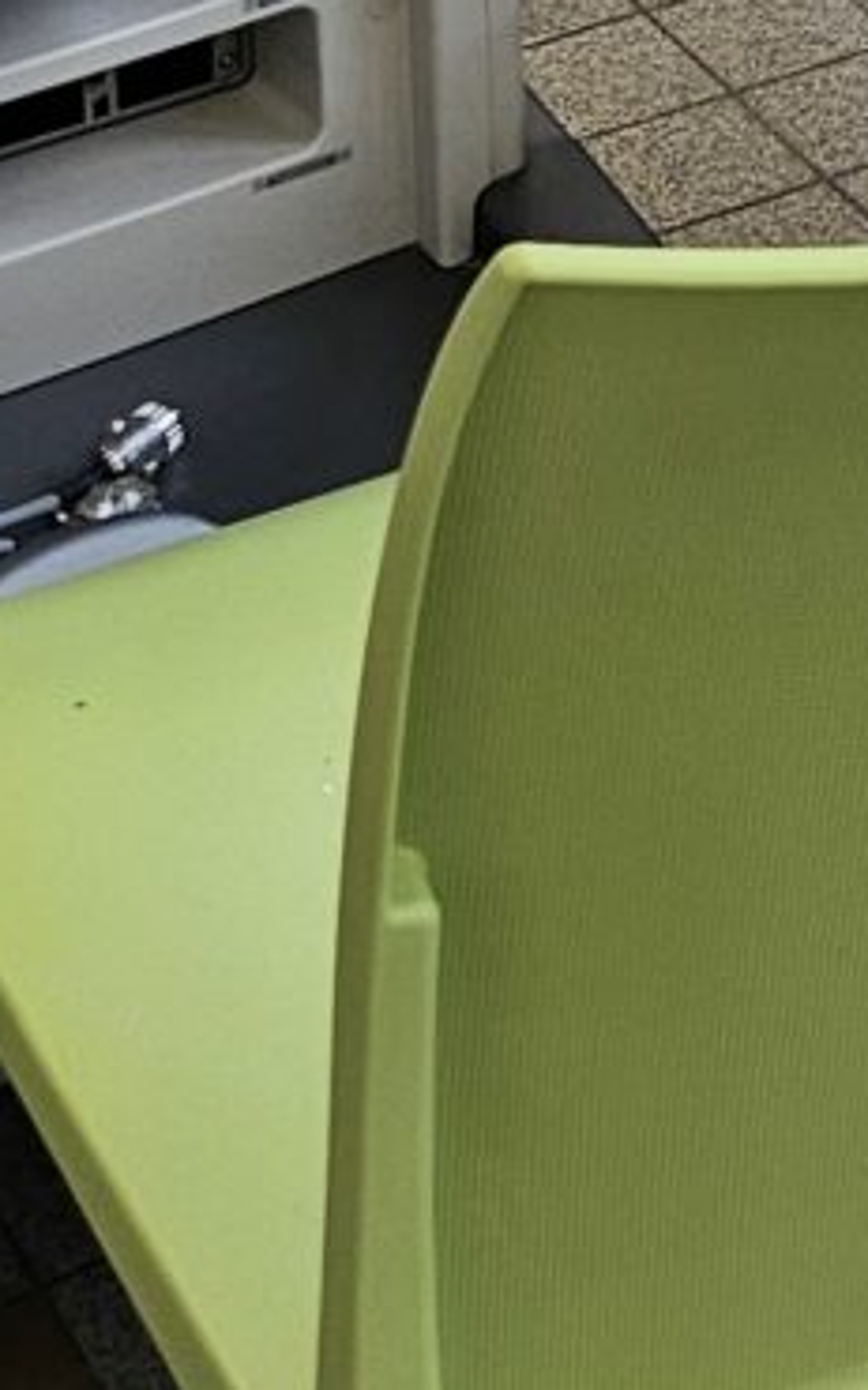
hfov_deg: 9.4
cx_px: 1345
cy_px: -1037
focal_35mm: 135
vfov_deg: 13.9
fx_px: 5114
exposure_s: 1/100
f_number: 1.8
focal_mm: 5.4
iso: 100
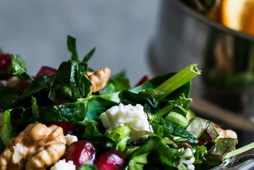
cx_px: 67
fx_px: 1616
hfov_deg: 9.0
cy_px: 54
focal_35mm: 229
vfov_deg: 6.0
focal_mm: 50
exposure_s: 1/100
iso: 360
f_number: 2.8
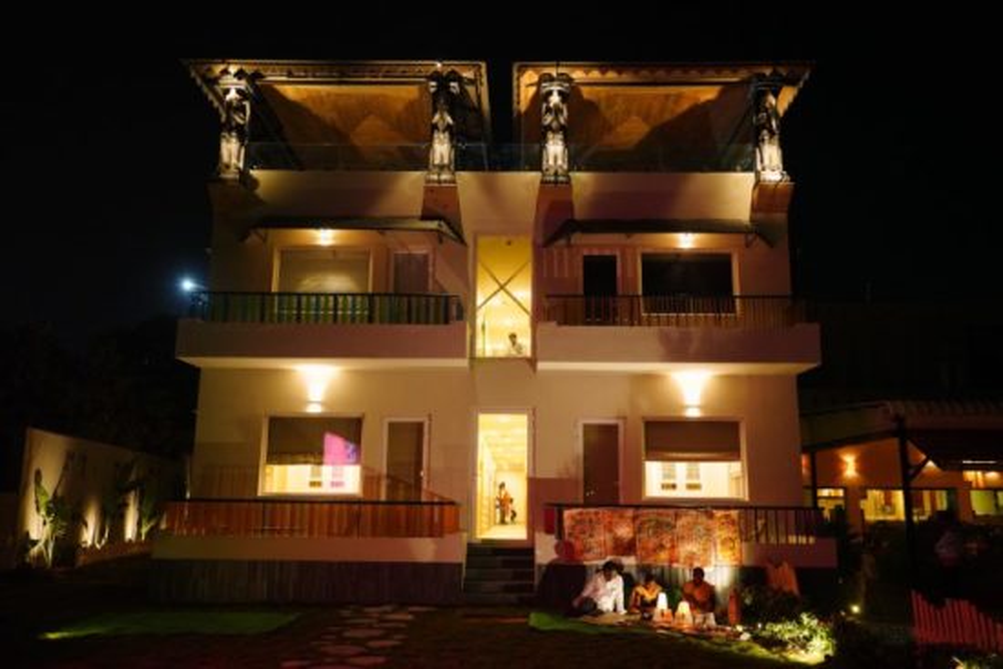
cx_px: 502
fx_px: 836
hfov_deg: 61.9
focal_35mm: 30
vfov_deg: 43.6
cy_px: 334
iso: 8000
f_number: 4
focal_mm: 30
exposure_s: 1/125
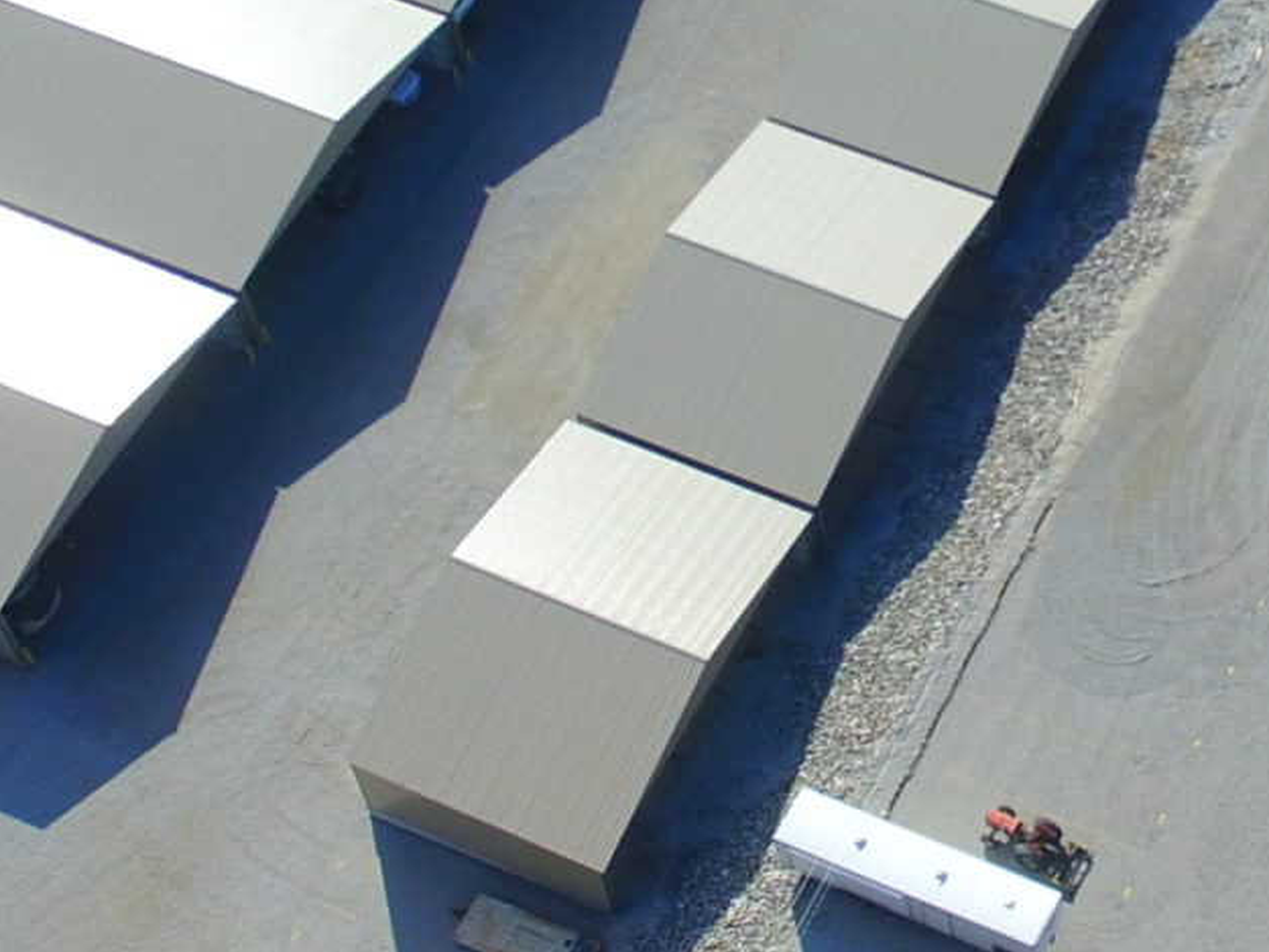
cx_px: 1104
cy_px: 142
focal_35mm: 82
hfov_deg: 23.3
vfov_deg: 17.8
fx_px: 3006
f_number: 2.8
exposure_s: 1/838
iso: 100
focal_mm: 3.61
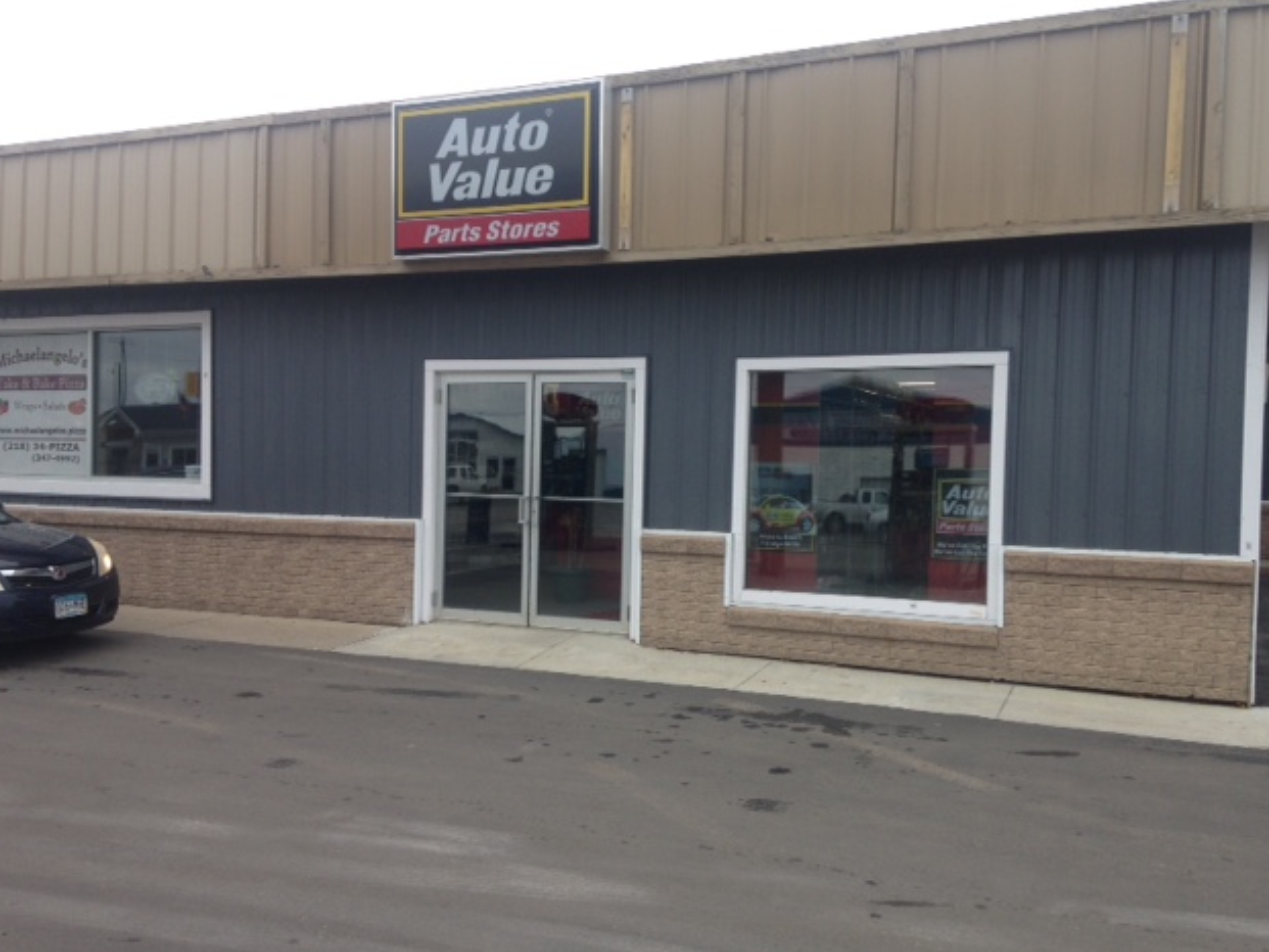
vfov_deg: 41.8
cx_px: 623
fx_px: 1247
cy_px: 486
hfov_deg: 53.9
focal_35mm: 34
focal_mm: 4.12
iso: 50
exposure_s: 1/236
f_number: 2.4
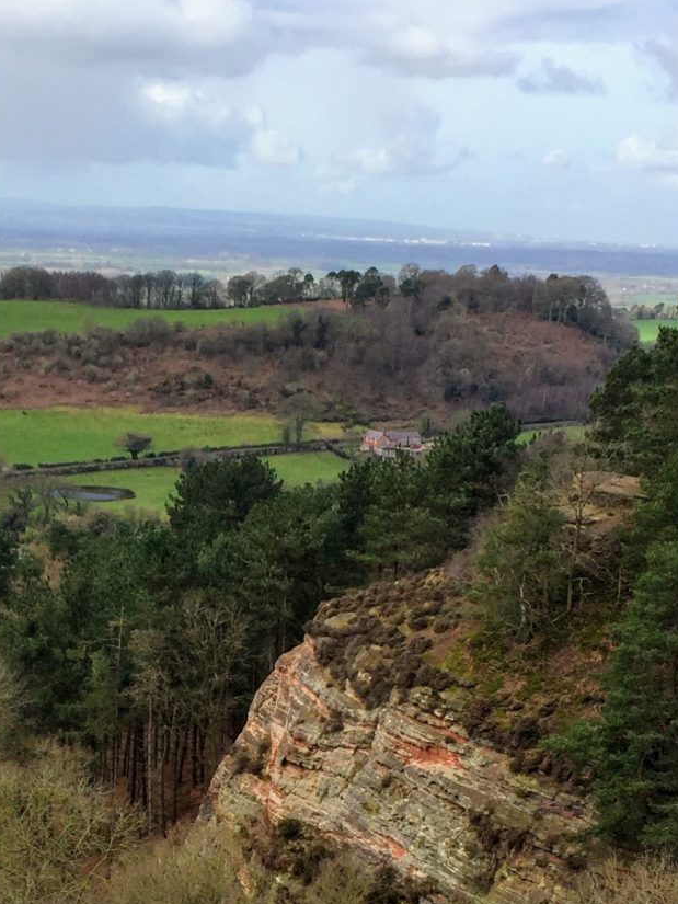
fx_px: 1880
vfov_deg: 26.7
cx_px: 147
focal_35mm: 72
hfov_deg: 20.2
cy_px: 673
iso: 32
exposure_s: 1/920
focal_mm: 4.15
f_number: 2.2
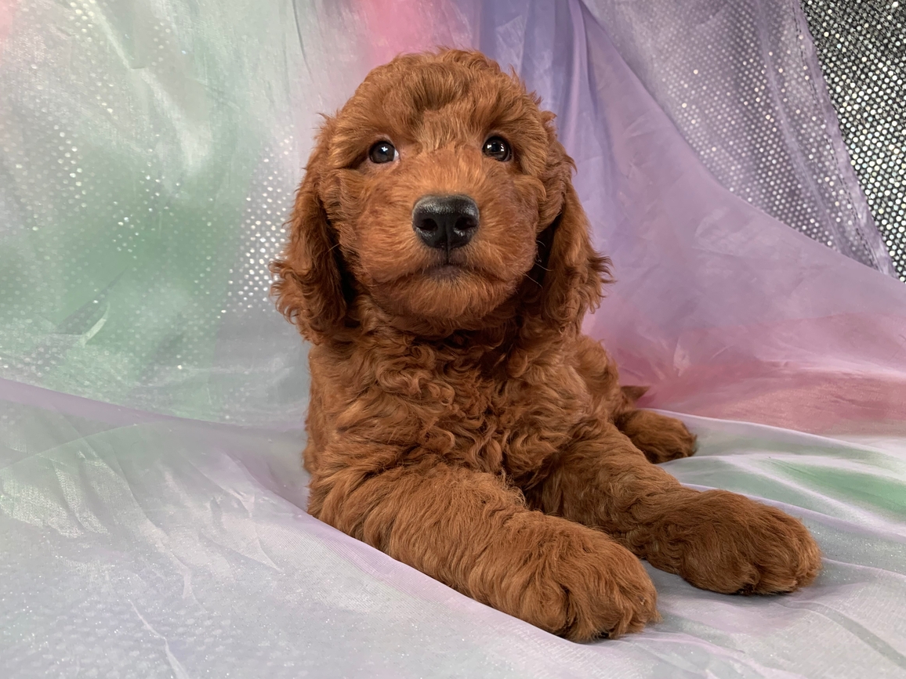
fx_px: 707
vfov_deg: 51.3
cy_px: 349
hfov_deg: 65.3
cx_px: 460
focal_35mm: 27
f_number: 1.8
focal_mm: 4.25
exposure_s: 1/120
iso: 100
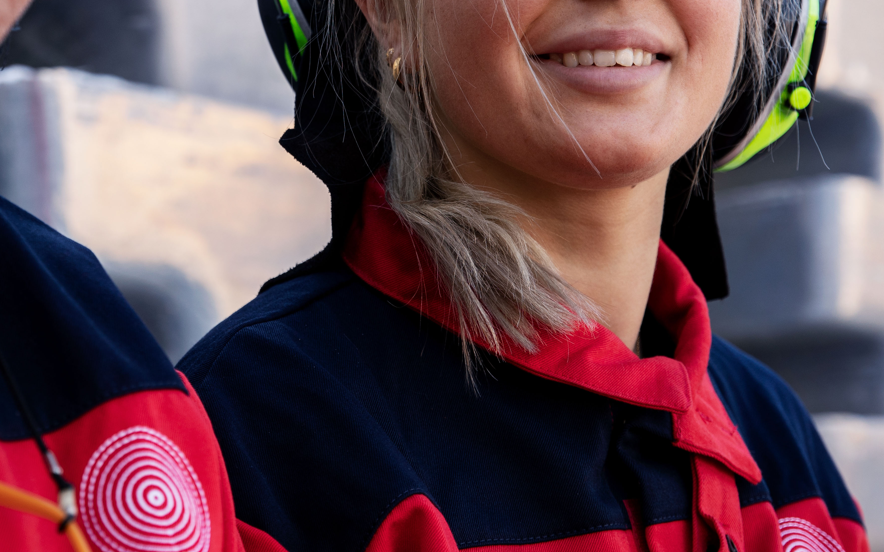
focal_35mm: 121
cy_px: 26
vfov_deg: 10.7
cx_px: 192
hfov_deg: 17.1
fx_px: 2915
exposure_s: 1/200
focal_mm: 53
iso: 160
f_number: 4
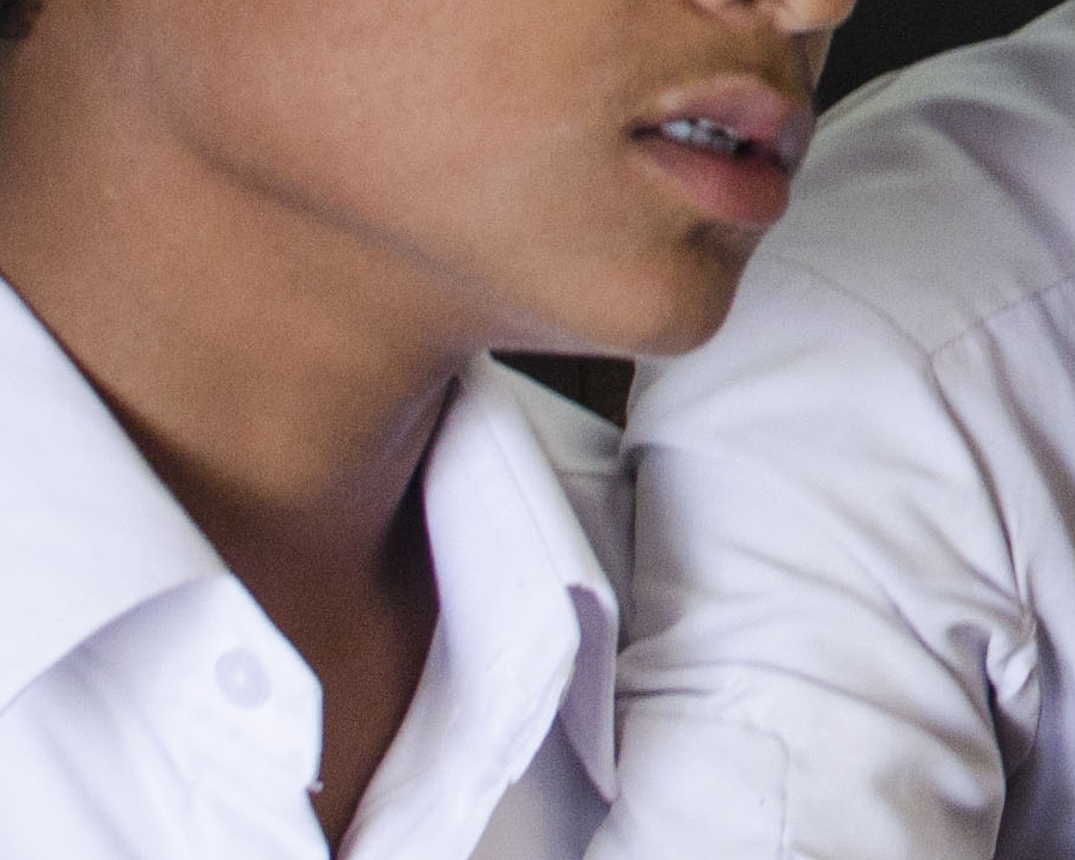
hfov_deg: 7.1
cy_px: -103
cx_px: 1384
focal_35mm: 270
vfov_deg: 5.7
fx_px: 8576
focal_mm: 35
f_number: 4
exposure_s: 1/40
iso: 500
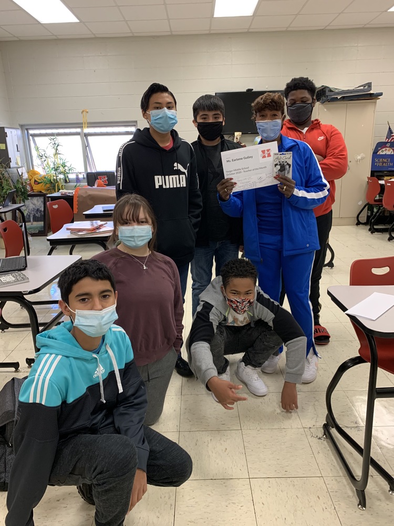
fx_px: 395
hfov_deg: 53.1
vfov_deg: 67.3
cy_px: 263
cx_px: 197
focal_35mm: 26
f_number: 1.8
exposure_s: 1/60
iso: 125
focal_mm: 4.25
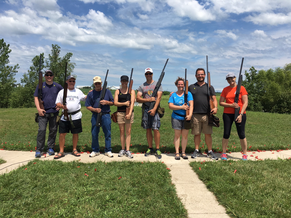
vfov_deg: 48.2
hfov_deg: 61.7
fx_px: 244
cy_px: 109
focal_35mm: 29
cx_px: 146
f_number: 2.2
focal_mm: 4.15
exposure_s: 1/1972
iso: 25
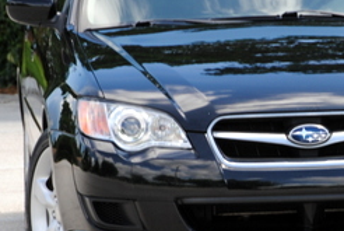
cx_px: 282
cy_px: 69
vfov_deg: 2.9
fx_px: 4480
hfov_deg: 4.4
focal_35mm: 468
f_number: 10
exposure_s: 1/60
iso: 100
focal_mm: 120
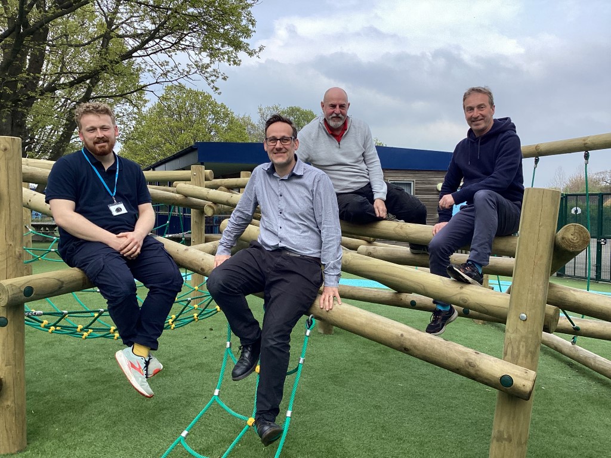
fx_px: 547
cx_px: 306
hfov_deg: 58.4
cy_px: 229
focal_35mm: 31
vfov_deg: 45.4
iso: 25
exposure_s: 1/438
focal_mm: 3.3
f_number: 2.4
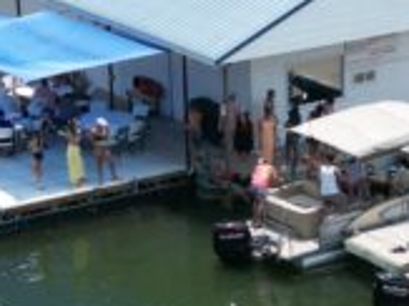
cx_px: 351
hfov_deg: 13.0
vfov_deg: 9.8
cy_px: 196
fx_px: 1783
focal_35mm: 151
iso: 160
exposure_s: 1/3200
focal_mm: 6.72
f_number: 1.7
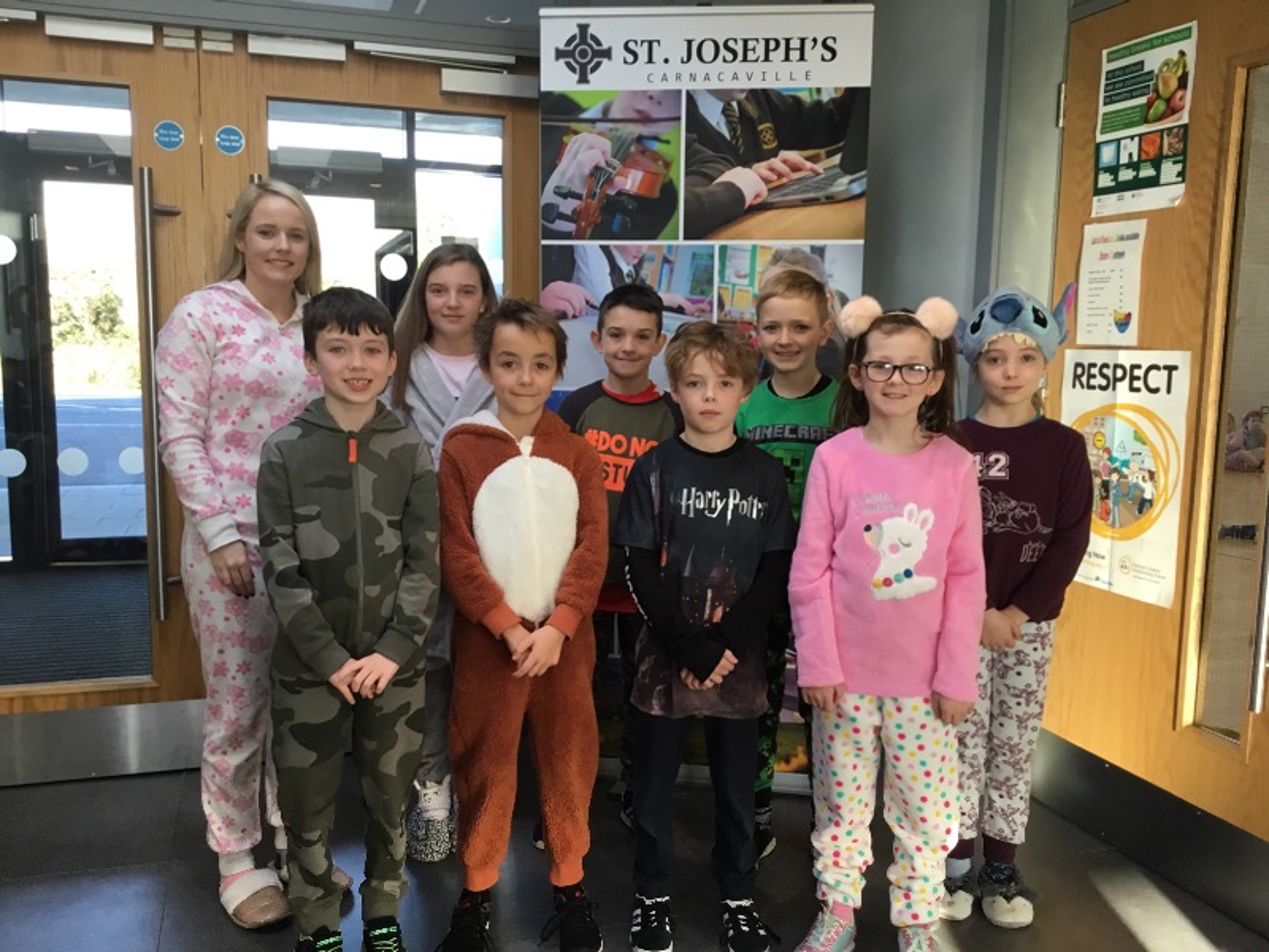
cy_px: 476
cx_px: 634
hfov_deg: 58.4
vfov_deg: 45.4
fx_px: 1136
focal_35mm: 31
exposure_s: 1/33
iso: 32
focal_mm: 3.3
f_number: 2.4
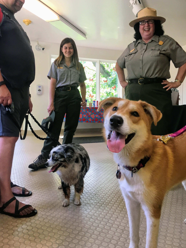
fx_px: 215
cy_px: 120
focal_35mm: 30
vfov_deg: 60.0
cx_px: 90
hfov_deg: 46.8
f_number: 2.2
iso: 40
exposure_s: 1/30
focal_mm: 4.15
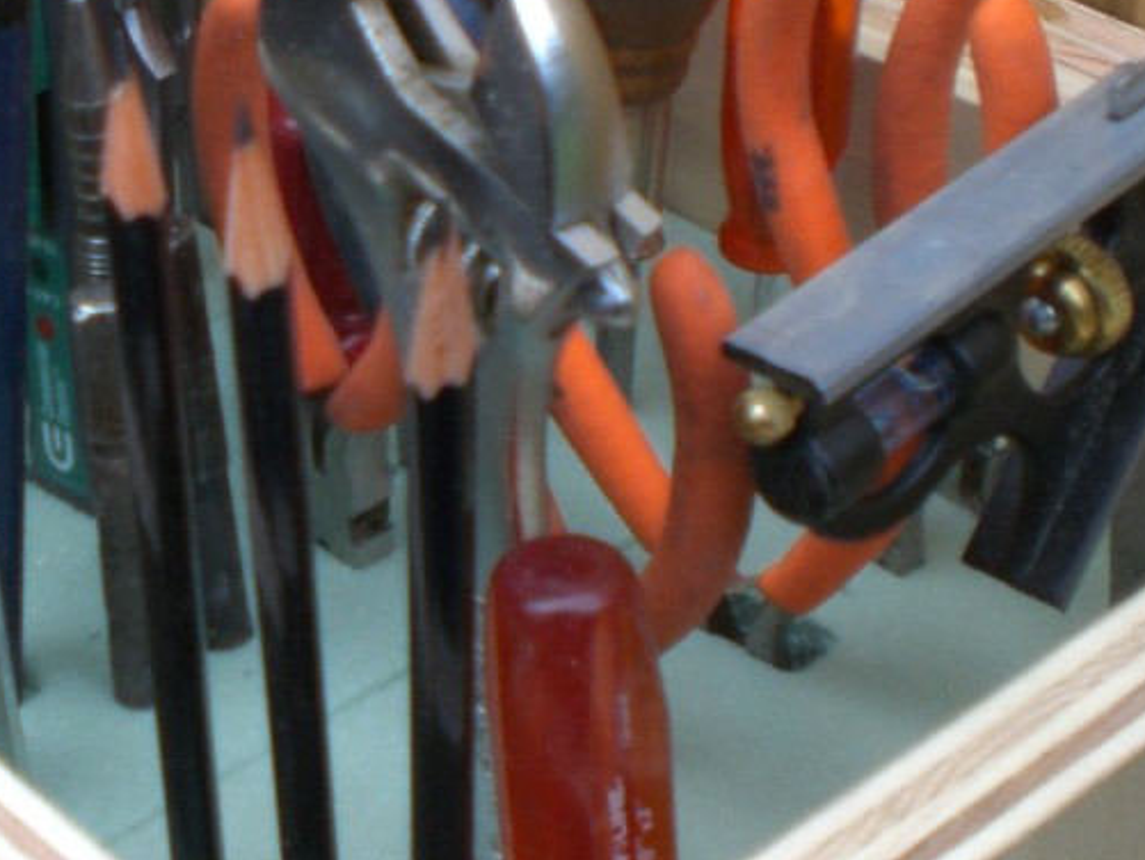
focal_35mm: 91
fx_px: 3011
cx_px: -14
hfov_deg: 20.8
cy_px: 519
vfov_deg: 16.2
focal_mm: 6.3
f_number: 3.1
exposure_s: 1/200
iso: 100
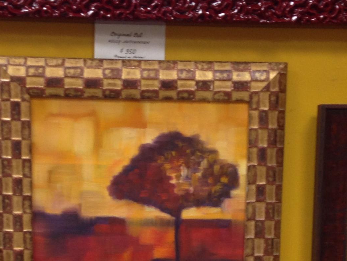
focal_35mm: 109
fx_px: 1093
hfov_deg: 18.0
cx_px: 163
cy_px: 349
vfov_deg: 13.1
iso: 64
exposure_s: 1/20
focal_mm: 4.28
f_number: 2.4
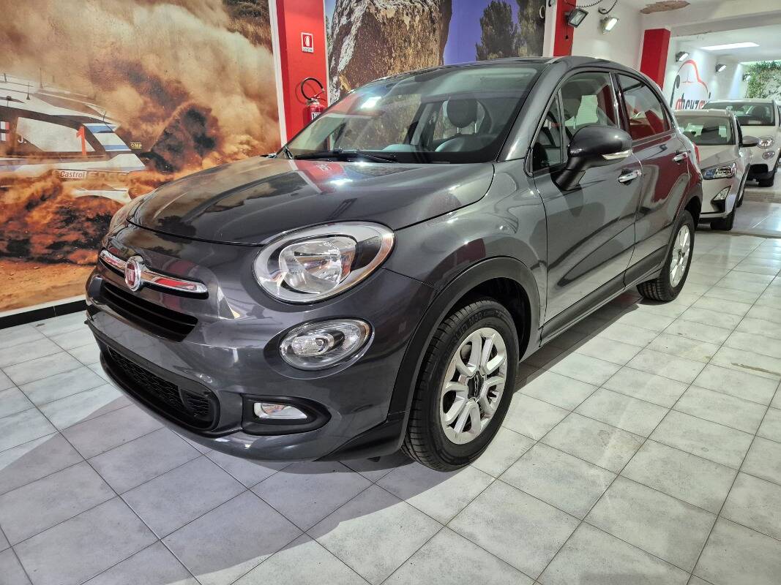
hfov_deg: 73.9
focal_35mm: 23
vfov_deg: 58.9
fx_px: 519
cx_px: 390
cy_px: 292
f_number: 1.8
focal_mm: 5.4
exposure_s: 1/100
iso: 500
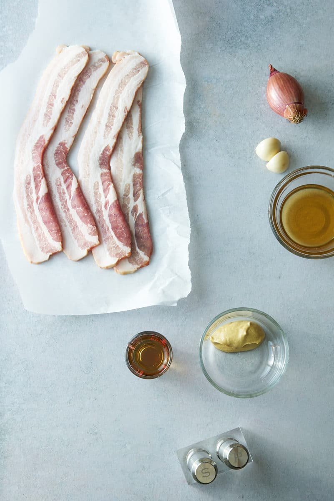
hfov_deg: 25.5
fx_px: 737
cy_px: 250
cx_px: 167
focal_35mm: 53
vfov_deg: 37.5
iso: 200
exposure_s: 1/200
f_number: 11
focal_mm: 53
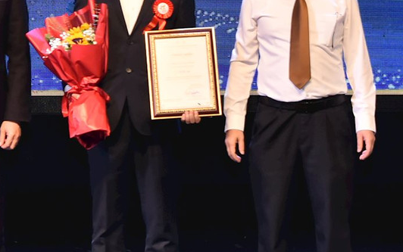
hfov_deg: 9.2
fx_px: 2505
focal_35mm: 228
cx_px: 150
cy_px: -122
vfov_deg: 5.7
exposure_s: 1/160
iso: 1250
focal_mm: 62
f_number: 5
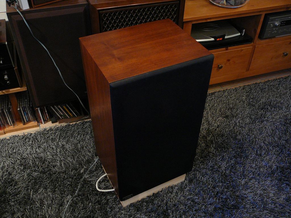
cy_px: 109
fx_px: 294
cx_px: 146
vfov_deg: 40.7
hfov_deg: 52.6
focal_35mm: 35
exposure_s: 1/8
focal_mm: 5.2
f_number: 2.8
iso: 200
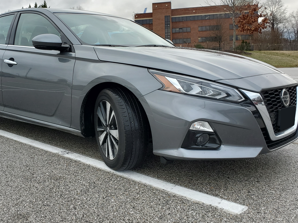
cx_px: 115
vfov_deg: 35.0
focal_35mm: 41
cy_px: 90
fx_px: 353
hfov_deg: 45.4
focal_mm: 4.3
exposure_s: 1/178
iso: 50
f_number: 2.4
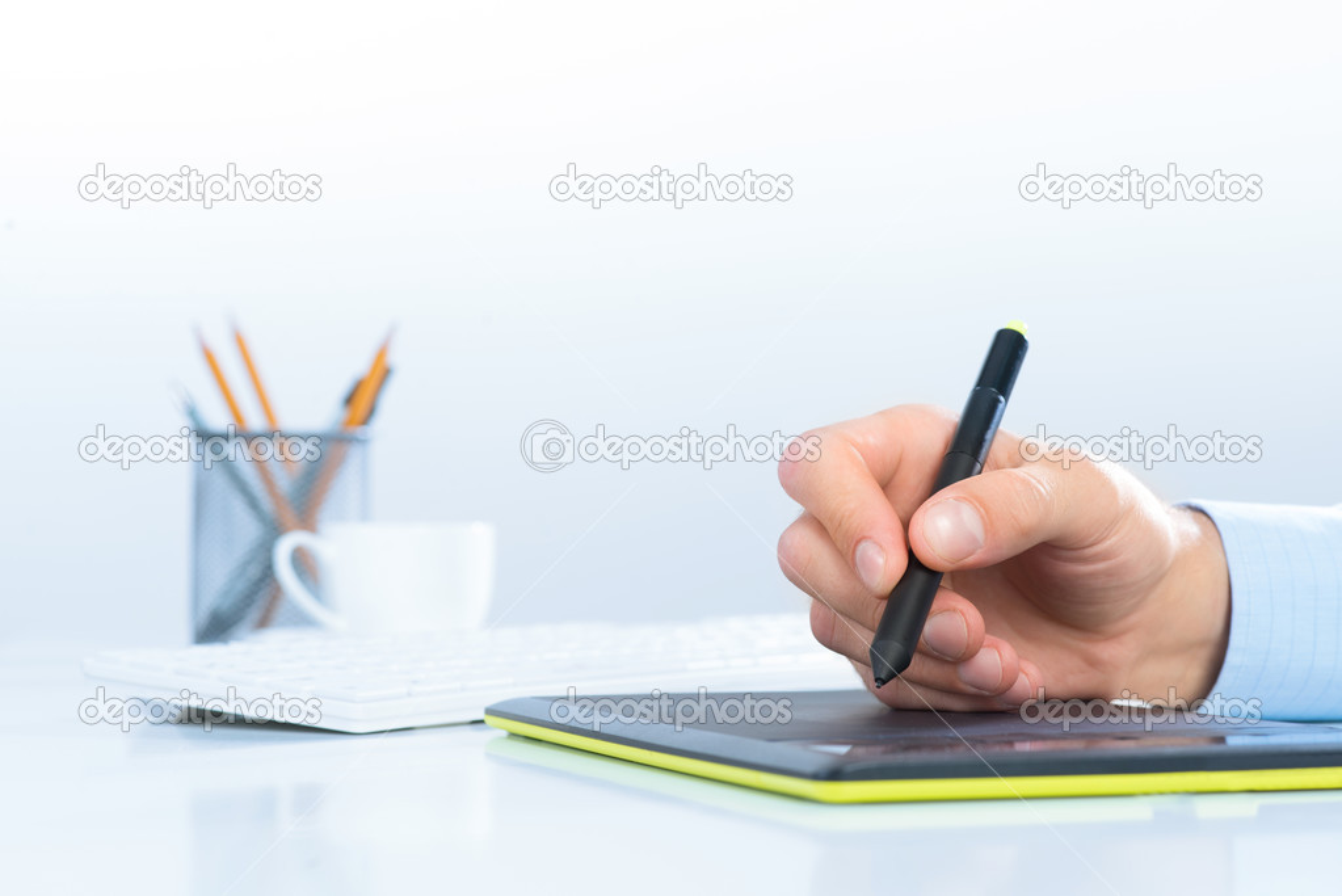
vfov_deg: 16.1
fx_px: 3170
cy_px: 448
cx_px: 671
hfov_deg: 23.9
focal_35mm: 85
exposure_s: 1/160
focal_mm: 85
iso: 50
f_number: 8
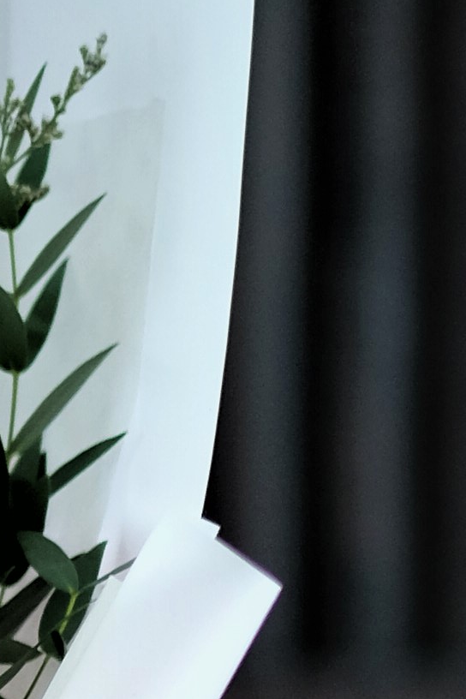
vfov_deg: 4.1
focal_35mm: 504
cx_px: -788
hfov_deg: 2.7
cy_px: 941
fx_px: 9785
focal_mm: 56
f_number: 1.2
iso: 400
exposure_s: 1/140
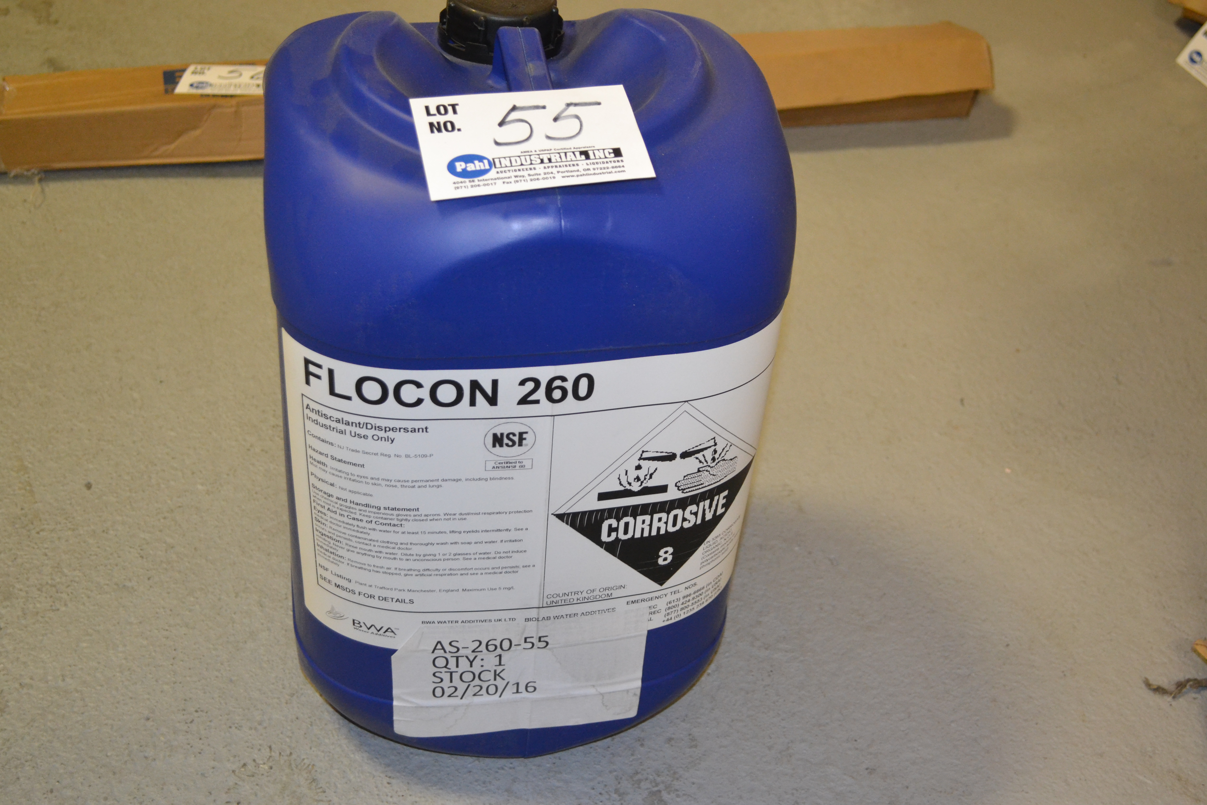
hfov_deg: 43.6
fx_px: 1509
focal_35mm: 45
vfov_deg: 29.9
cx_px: 604
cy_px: 402
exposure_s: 1/60
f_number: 4.5
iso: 1600
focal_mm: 30
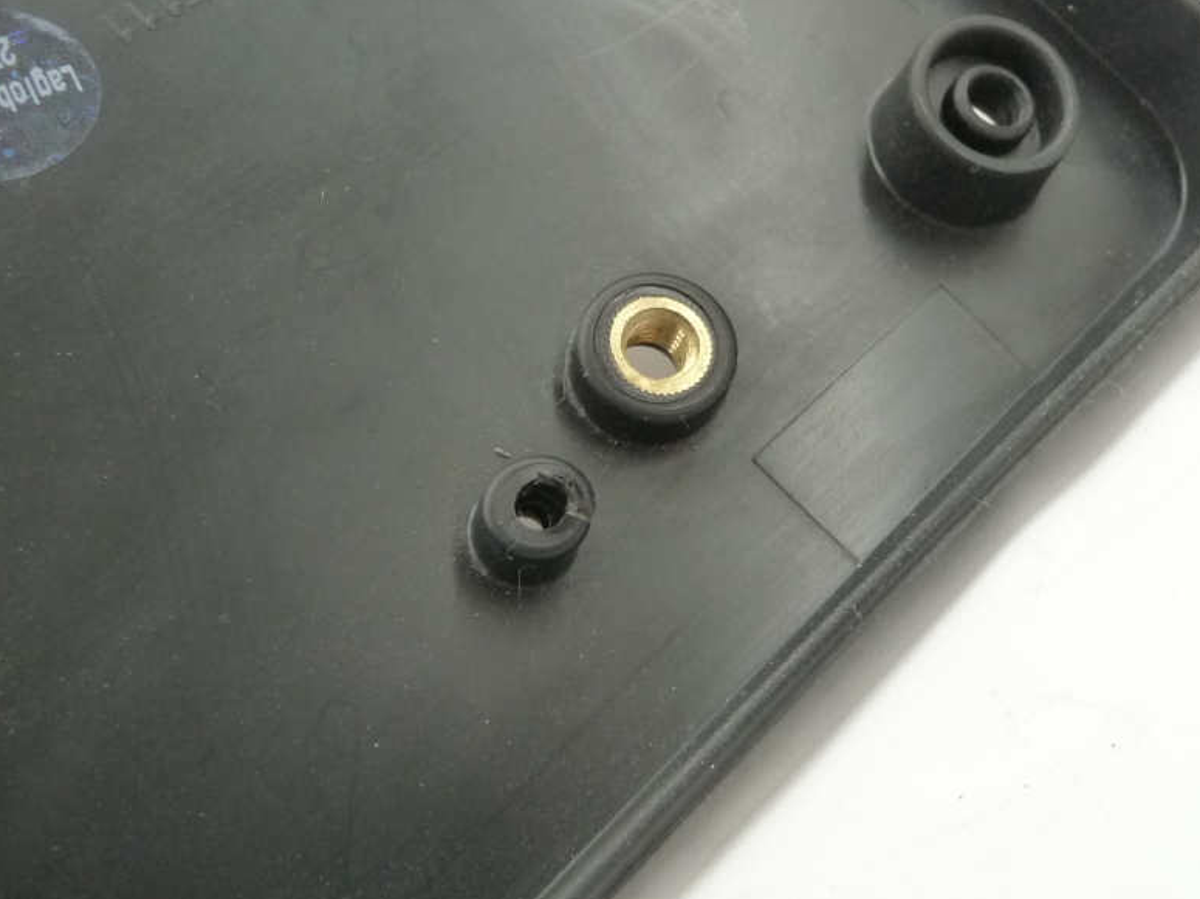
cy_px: 415
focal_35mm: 37
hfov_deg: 49.6
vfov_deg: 38.6
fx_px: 1282
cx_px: 763
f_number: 3.3
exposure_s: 1/25
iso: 400
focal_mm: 4.7
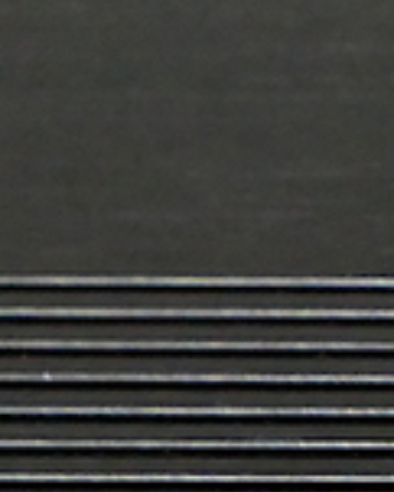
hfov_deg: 0.8
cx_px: 1146
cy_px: 1088
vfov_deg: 1.0
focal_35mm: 1856
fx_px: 27026
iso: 400
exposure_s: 1/4
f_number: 7.1
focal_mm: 53.8
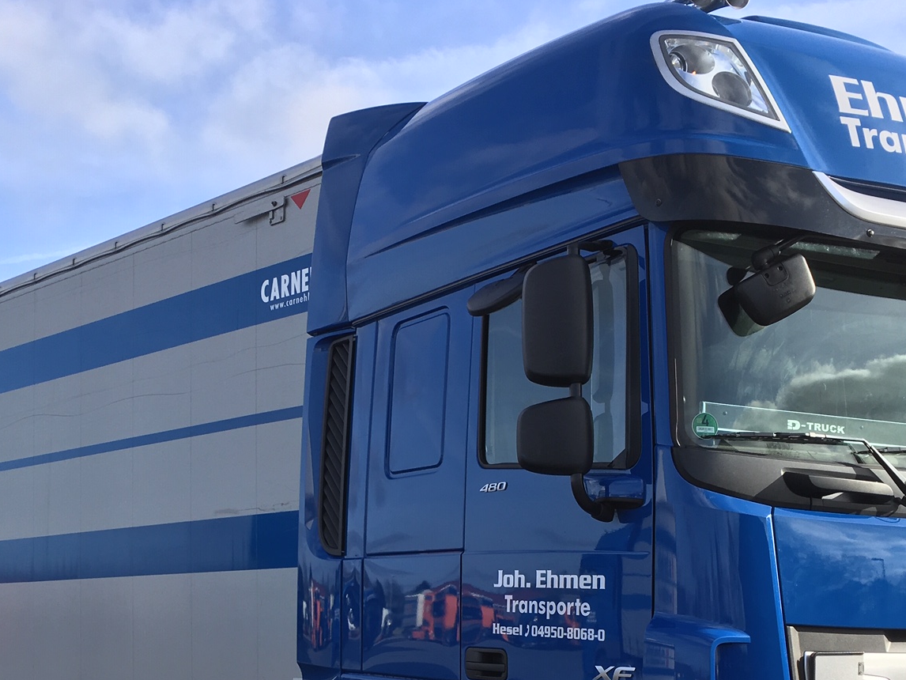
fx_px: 1335
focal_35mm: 51
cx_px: 383
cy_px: 584
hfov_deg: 37.4
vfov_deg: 27.7
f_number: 2.2
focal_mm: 4.15
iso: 25
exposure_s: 1/974
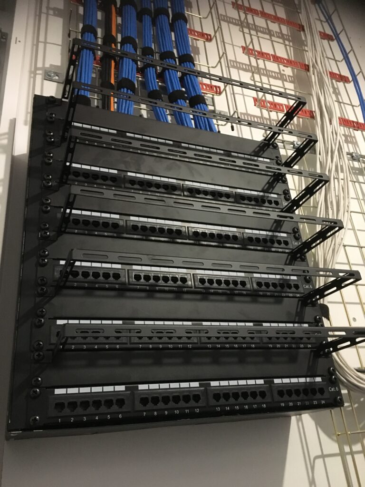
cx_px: 182
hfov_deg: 48.2
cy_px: 244
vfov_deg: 61.7
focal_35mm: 29
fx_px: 408
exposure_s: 1/17
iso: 320
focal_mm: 4.15
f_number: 2.2
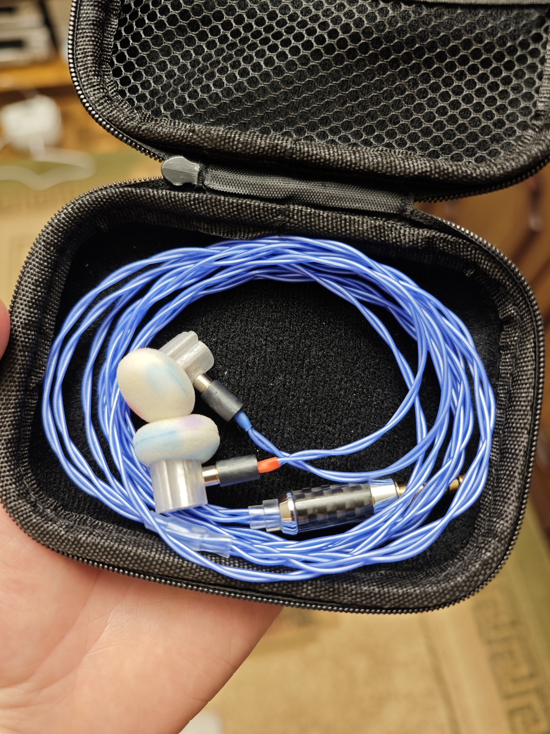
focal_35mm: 23
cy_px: 367
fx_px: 487
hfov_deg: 58.9
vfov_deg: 73.9
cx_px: 275
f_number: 1.9
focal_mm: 8.7
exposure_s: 1/24
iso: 250
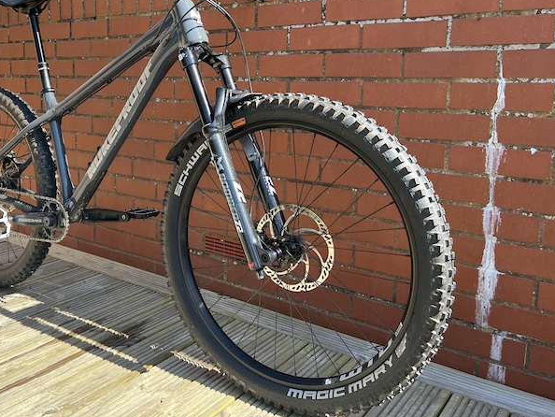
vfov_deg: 40.3
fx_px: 561
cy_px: 148
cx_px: 183
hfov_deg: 51.6
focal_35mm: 35
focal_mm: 5.7
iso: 50
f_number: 1.5
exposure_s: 1/1068
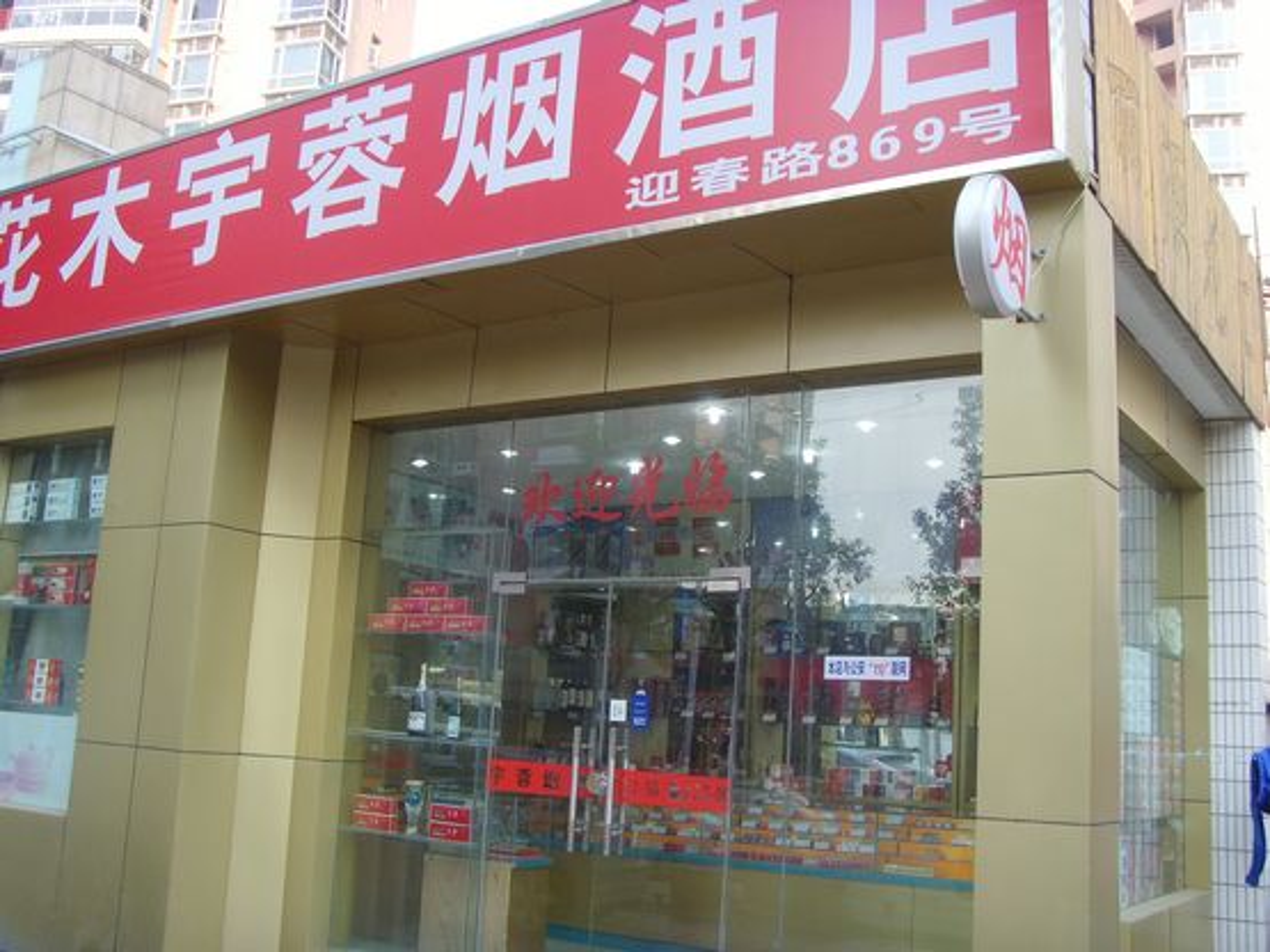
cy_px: 476
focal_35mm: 39
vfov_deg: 36.8
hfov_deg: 47.9
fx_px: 1431
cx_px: 635
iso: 80
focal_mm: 6.6
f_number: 3.5
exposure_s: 1/125
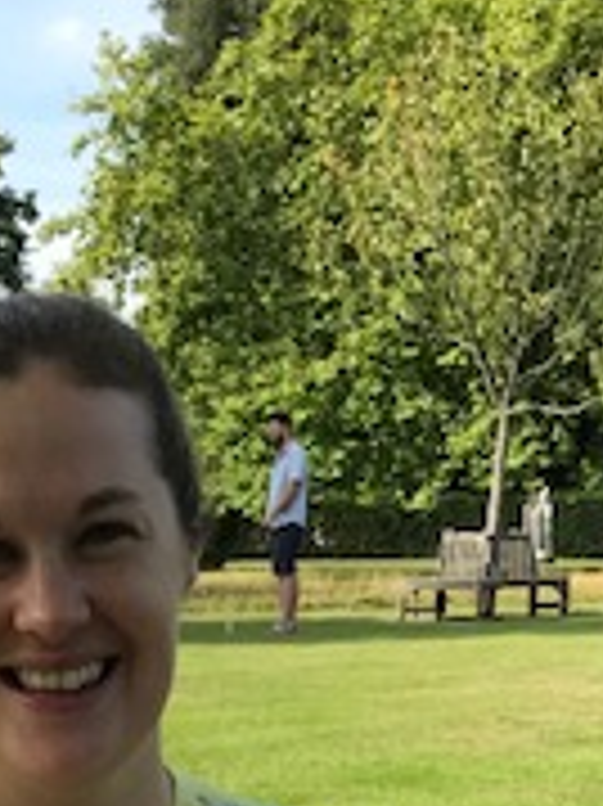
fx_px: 2325
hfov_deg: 14.6
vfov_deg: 17.2
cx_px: 45
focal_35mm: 100
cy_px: 1301
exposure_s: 1/1114
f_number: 1.8
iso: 20
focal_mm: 3.99
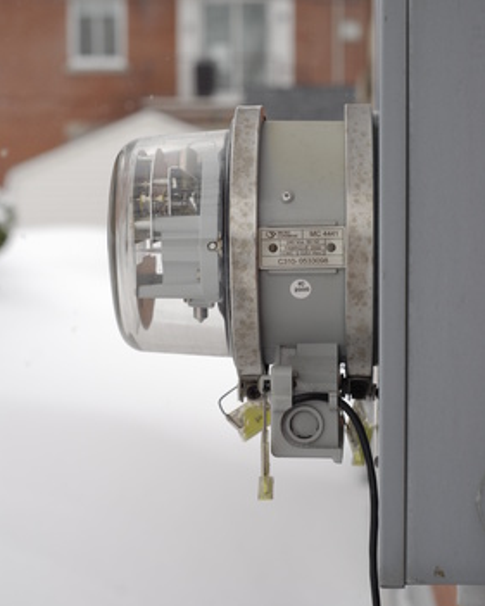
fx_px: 1524
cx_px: 242
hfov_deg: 18.1
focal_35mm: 85
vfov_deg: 22.5
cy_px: 251
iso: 100
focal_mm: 50
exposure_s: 1/160
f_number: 6.3
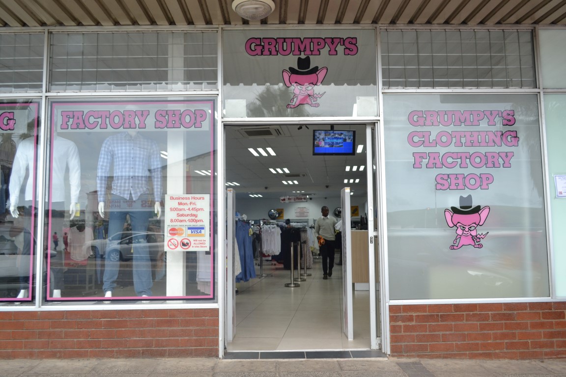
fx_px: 472
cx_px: 283
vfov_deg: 43.6
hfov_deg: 61.9
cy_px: 188
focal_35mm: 30
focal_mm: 20
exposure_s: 1/125
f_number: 5.6
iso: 400
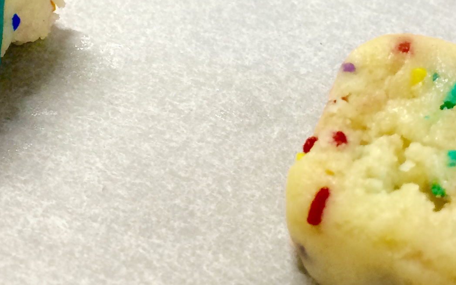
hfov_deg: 21.6
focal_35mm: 96
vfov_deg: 13.2
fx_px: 1193
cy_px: -68
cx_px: 258
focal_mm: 4.15
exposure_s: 1/33
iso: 100
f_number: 2.2
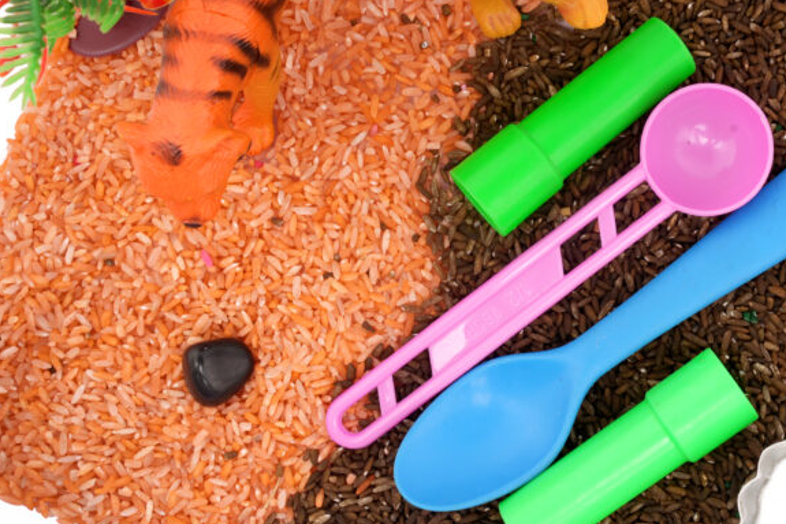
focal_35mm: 56
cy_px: 218
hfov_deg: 34.8
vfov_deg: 24.1
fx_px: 1222
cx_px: 601
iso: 100
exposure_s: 1/100
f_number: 14
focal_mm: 35
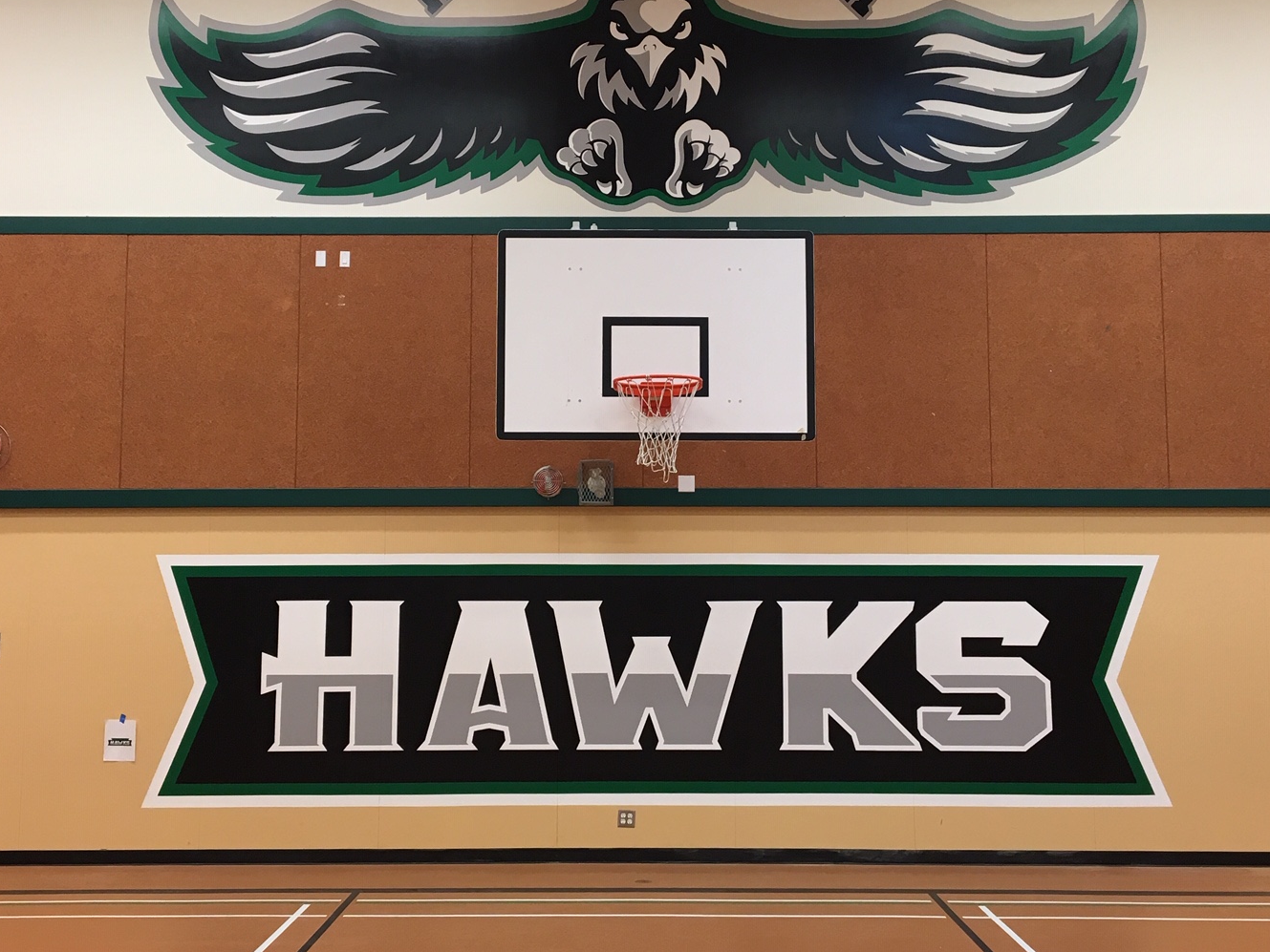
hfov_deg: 42.9
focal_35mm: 44
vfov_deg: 32.8
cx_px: 629
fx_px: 1614
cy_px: 406
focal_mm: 4.15
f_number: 2.2
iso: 50
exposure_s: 1/30
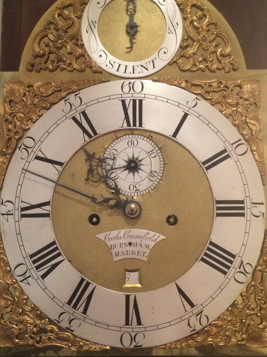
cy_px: 178
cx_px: 134
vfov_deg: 61.7
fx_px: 298
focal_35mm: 29
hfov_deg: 48.2
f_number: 2.2
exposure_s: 1/20
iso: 320
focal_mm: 4.15
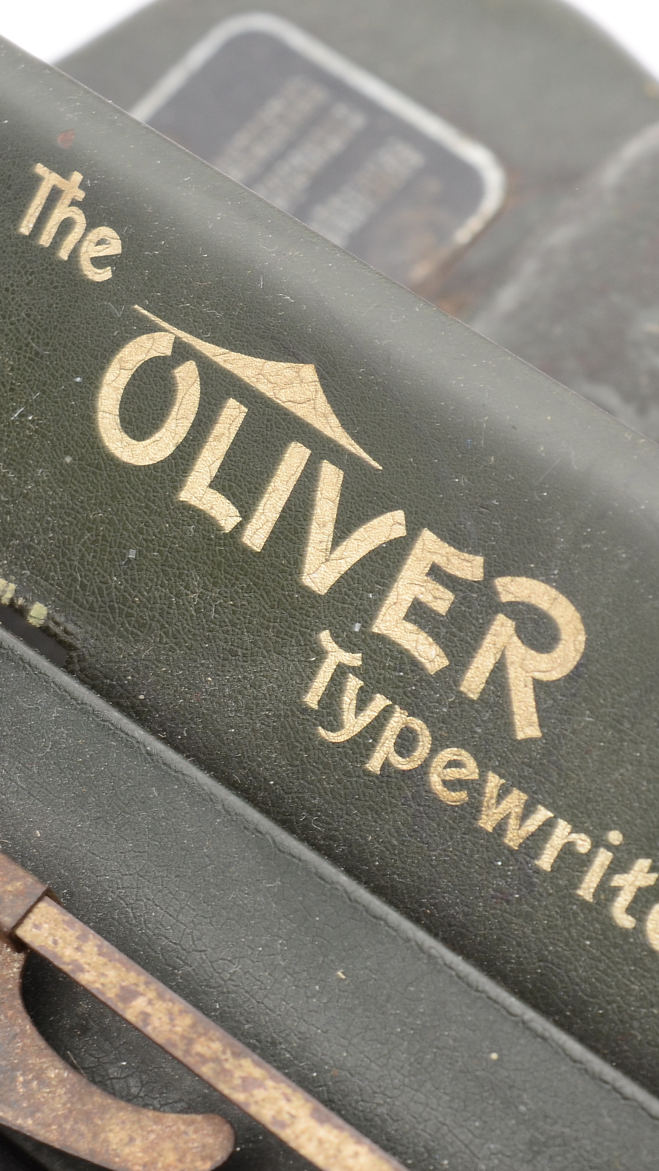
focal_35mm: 131
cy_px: 584
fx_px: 4063
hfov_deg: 9.3
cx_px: 378
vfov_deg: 16.4
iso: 320
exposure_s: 1/60
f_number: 10
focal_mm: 55
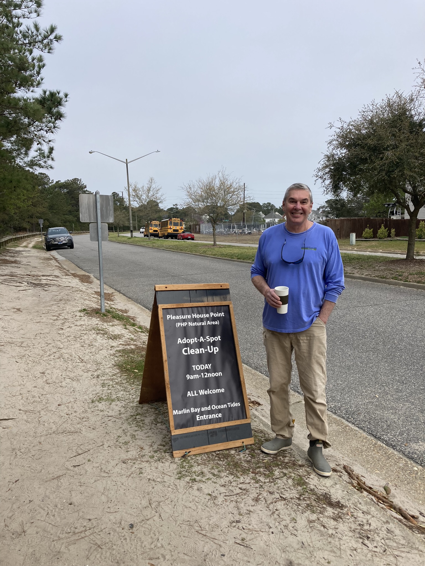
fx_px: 458
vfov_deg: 63.4
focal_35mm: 28
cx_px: 212
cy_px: 283
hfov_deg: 49.7
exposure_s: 1/1245
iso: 20
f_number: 1.8
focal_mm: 3.99
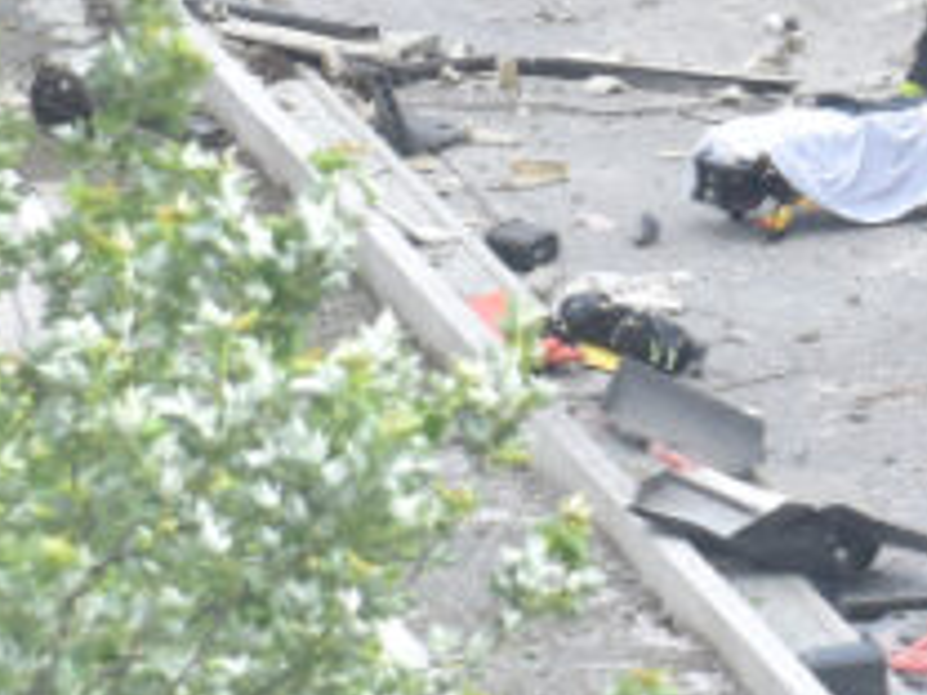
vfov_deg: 2.2
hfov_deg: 2.9
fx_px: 18398
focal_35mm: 687
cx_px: 2237
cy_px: -192
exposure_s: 1/640
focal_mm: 90
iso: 640
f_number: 8
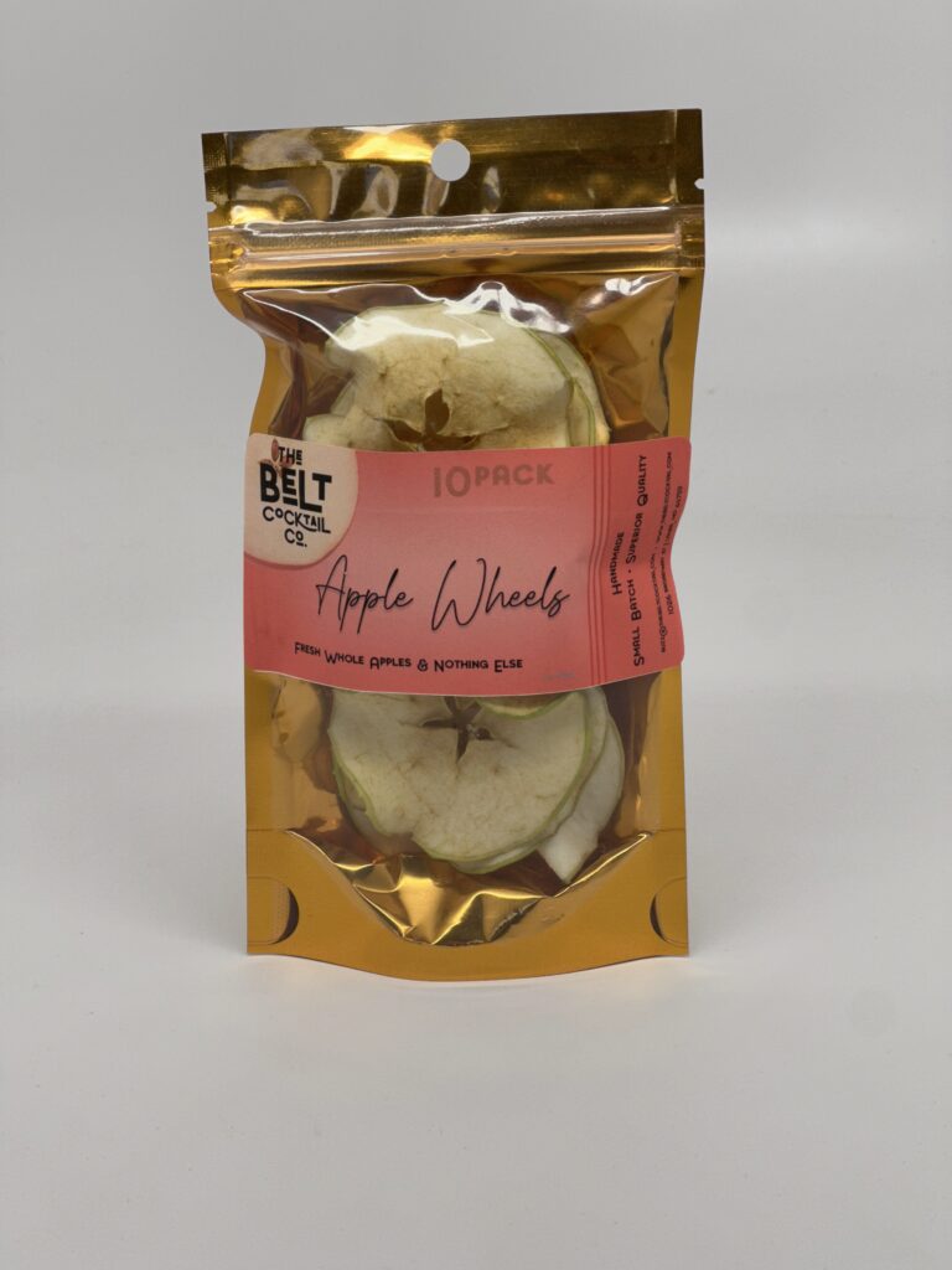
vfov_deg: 25.3
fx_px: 2824
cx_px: 476
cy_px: 635
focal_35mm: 77
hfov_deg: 19.1
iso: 32
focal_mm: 9
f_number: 2.8
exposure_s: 1/120
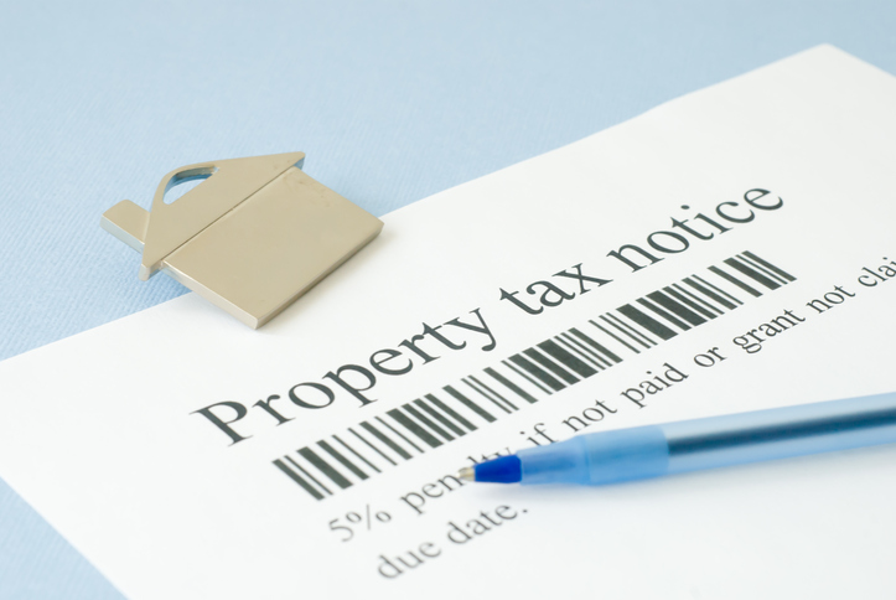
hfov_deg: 27.0
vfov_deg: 18.2
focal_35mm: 75
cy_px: 300
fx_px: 1869
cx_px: 448
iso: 200
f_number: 8
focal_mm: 50
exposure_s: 1/40
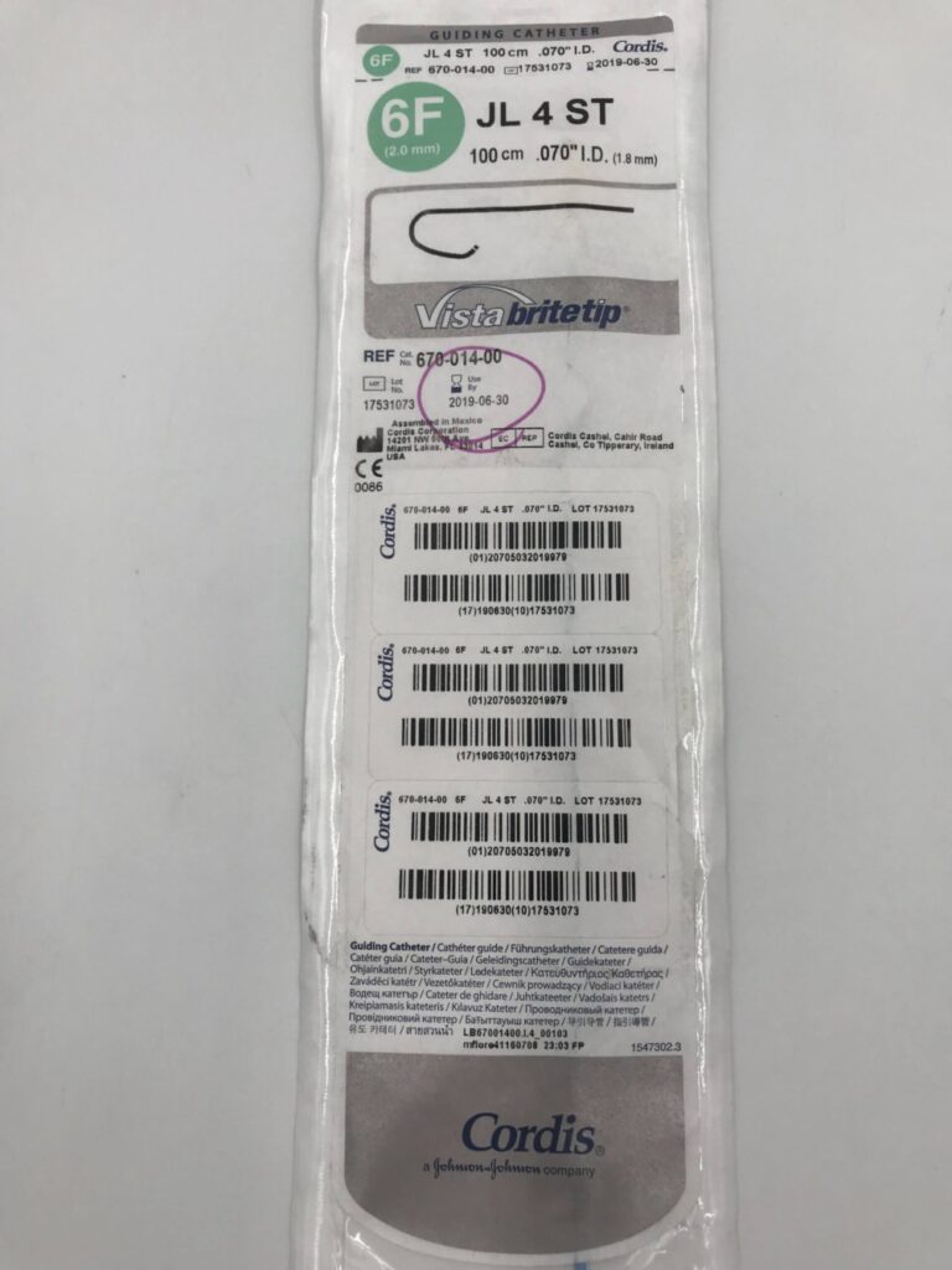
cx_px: 476
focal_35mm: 28
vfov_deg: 63.4
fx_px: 1027
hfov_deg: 49.7
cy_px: 635
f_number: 1.8
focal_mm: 3.99
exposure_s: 1/211
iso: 20
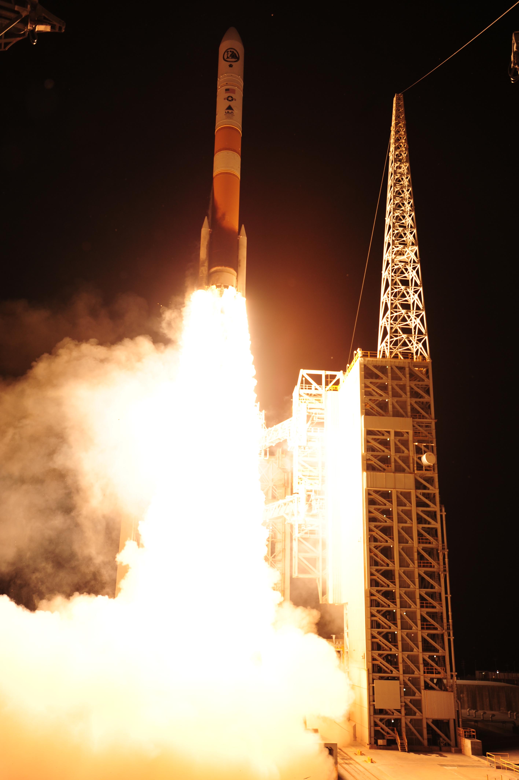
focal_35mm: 35
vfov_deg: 54.5
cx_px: 260
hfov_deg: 37.8
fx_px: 758
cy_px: 390
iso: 320
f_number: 4
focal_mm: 35
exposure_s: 1/1000
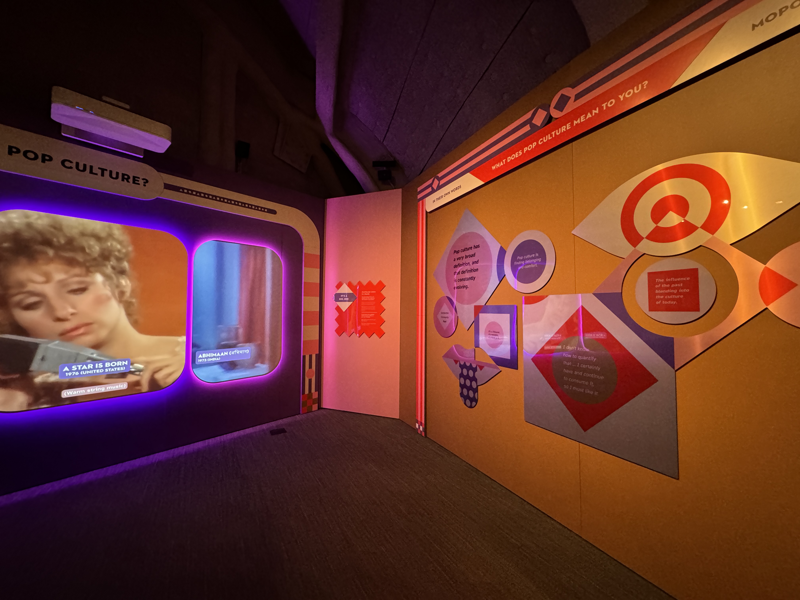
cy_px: 300
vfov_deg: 85.7
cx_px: 400
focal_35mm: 14
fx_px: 324
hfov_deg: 102.1
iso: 1250
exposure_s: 1/60
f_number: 2.2
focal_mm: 2.22
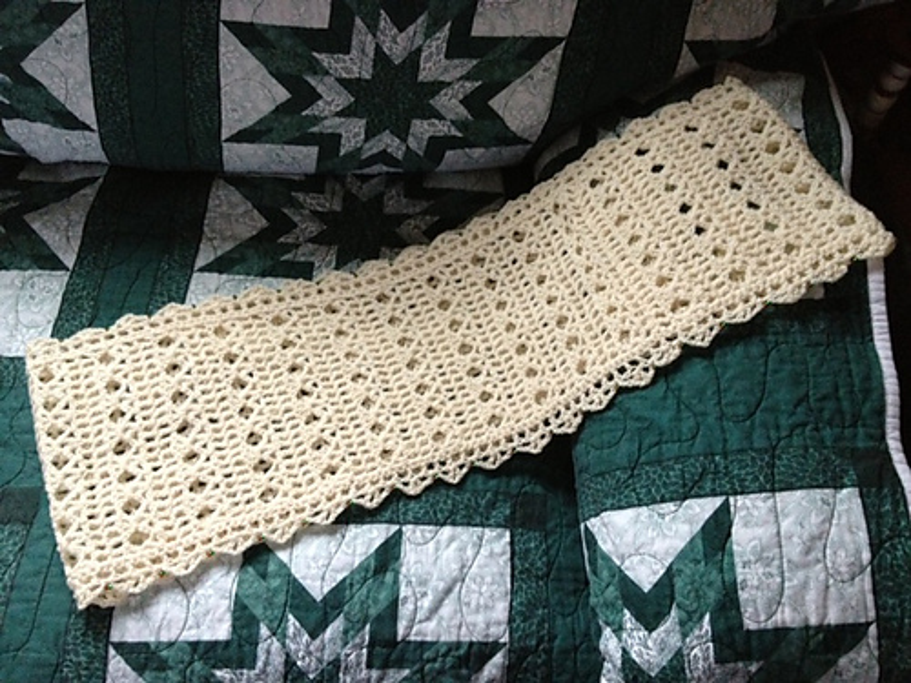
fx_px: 921
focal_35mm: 35
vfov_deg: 40.7
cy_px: 342
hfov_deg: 52.6
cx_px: 456
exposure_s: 1/20
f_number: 2.4
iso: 320
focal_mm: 4.28
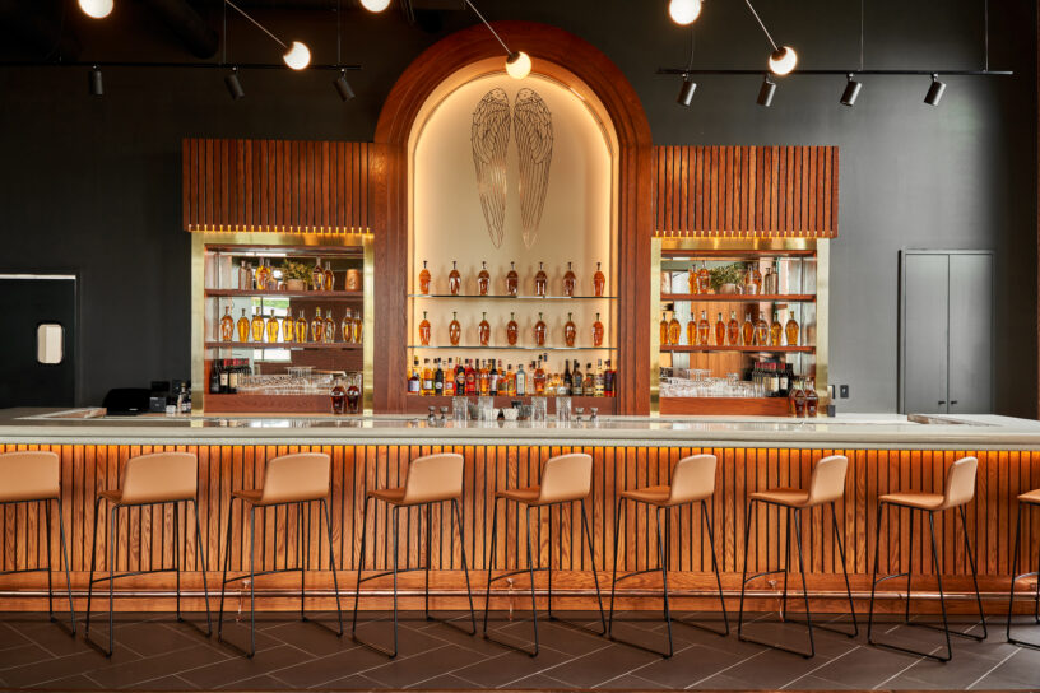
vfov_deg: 42.3
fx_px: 895
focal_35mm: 31
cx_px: 520
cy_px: 346
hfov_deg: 60.3
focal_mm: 31
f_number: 5.6
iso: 100
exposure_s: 1/6
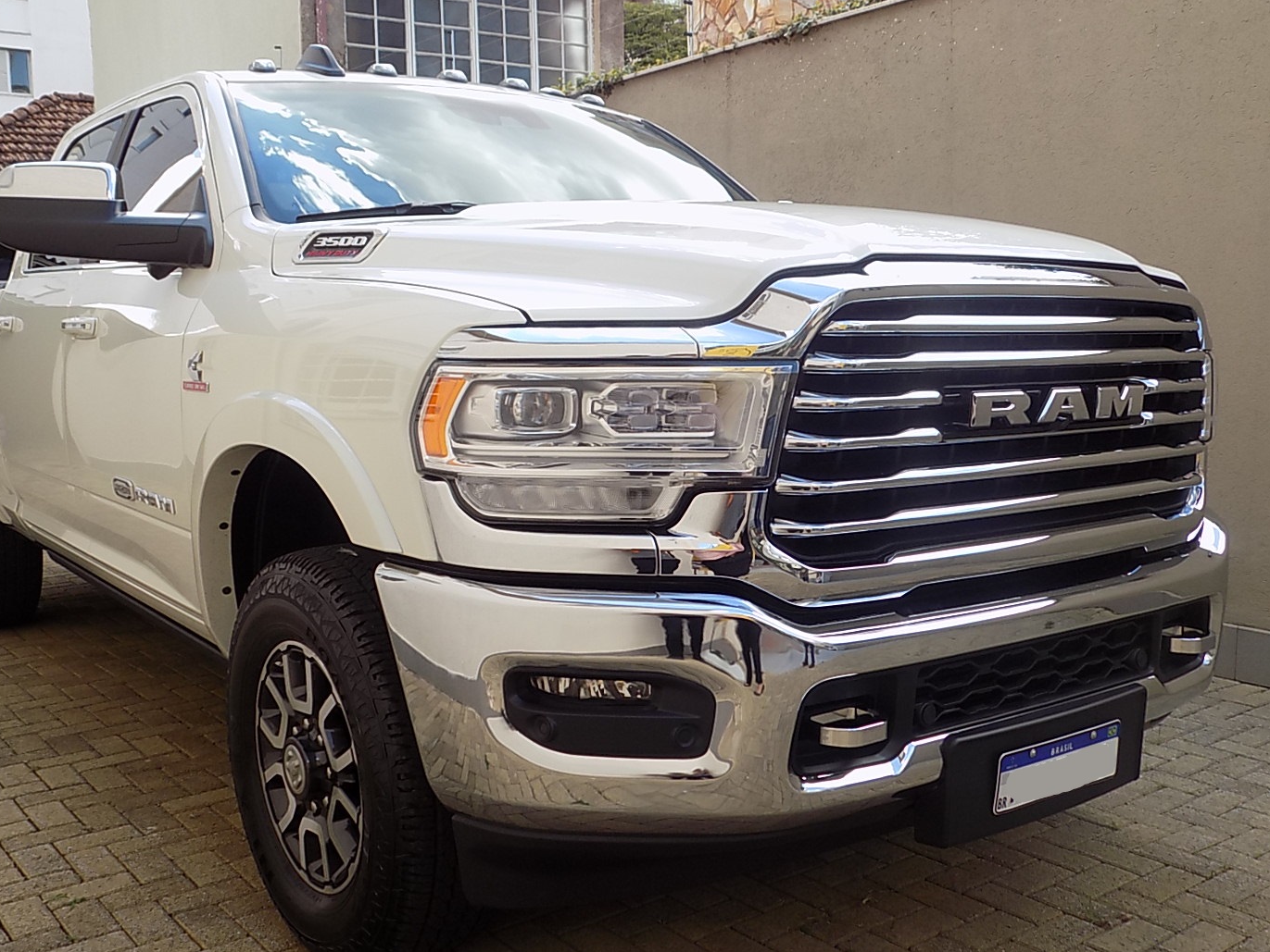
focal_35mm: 35
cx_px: 601
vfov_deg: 40.7
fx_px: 1284
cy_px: 480
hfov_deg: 52.6
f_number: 3.3
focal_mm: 5.3
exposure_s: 1/160
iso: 80
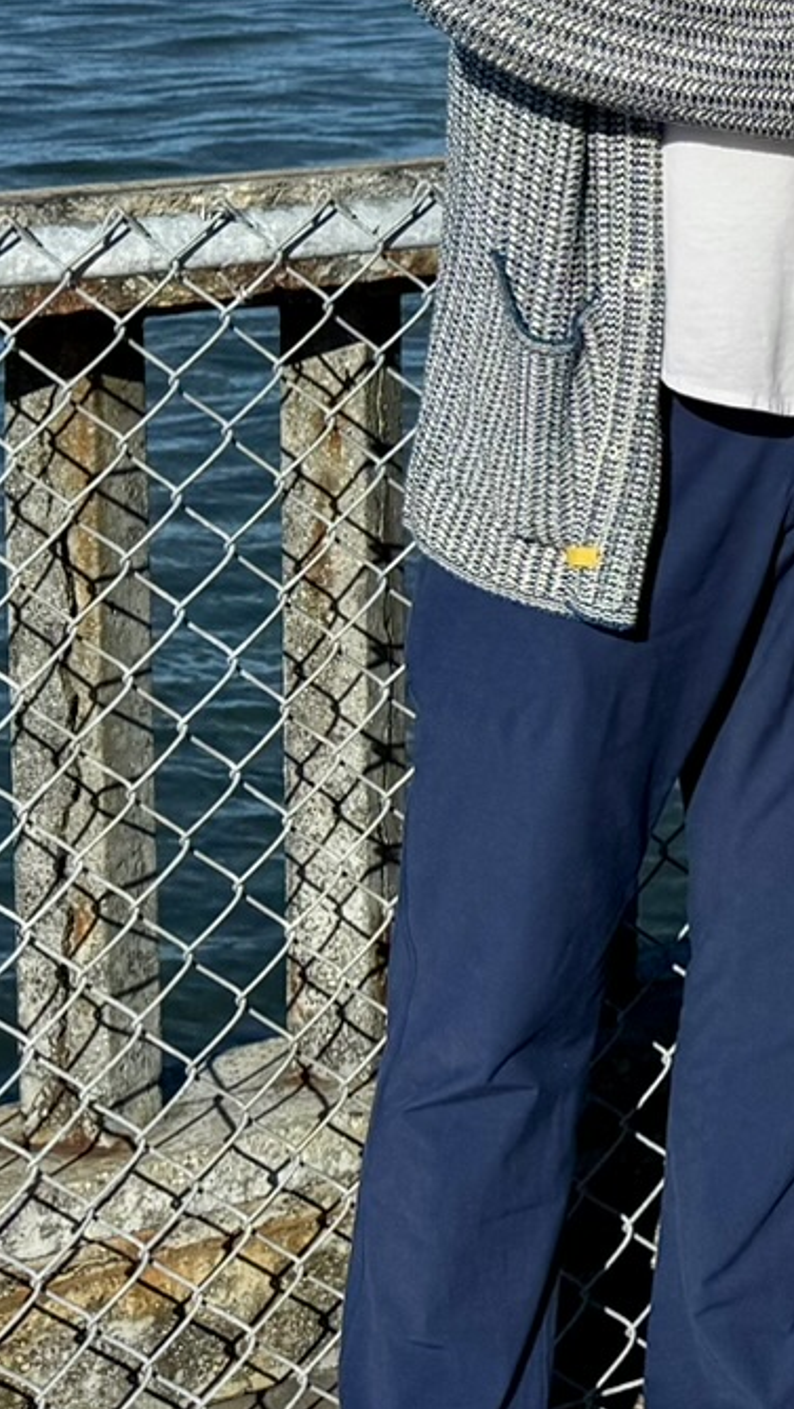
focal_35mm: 80
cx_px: 1662
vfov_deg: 24.8
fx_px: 2990
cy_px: -118
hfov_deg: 12.9
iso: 64
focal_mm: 6.76
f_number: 1.78
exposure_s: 1/15152
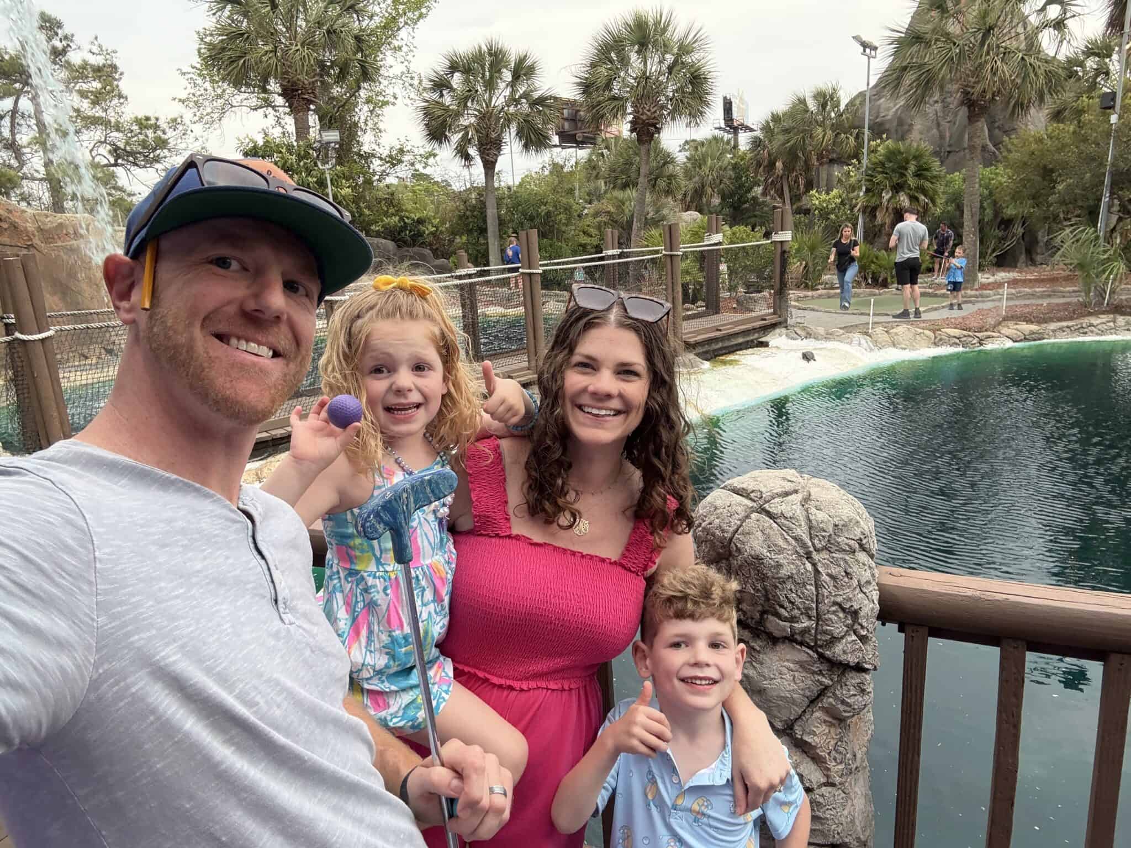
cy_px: 424
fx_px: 751
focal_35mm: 23
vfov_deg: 58.9
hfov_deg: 73.9
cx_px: 566
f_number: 1.9
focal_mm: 2.69
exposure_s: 1/154
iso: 50
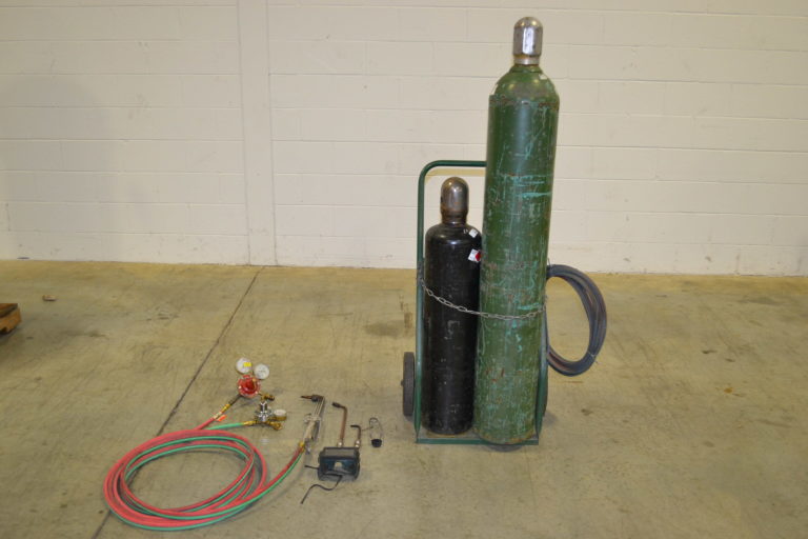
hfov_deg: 57.2
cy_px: 270
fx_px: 741
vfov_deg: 40.0
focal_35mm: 33
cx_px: 404
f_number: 3.8
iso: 1000
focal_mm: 22
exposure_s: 1/60
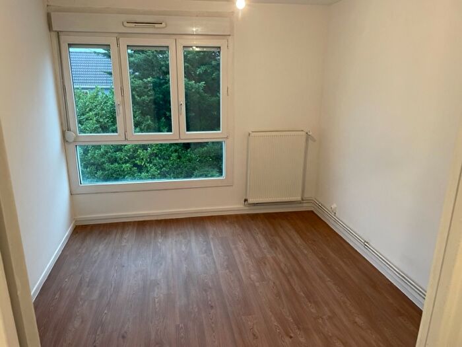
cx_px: 231
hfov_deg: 67.3
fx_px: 347
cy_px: 174
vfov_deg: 53.1
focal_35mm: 26
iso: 100
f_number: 1.6
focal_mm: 4.2
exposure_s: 1/50
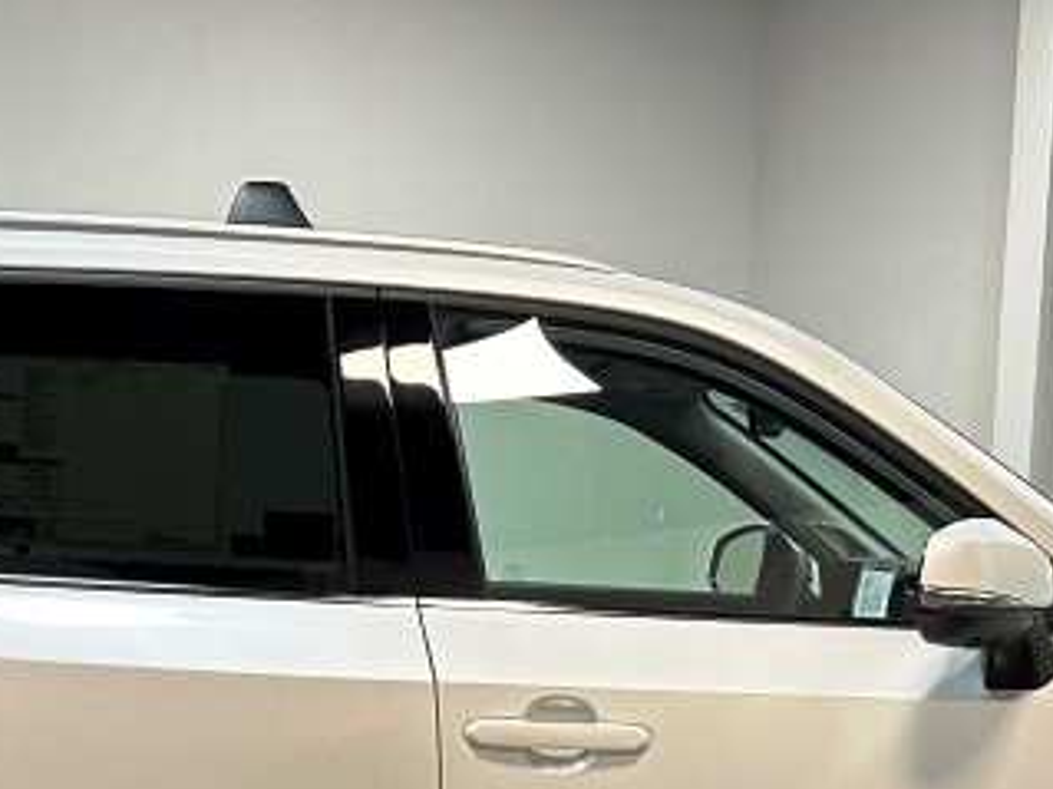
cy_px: 1238
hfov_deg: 25.3
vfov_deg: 17.0
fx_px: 2341
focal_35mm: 77
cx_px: 399
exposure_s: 1/60
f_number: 1.78
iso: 250
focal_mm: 6.86
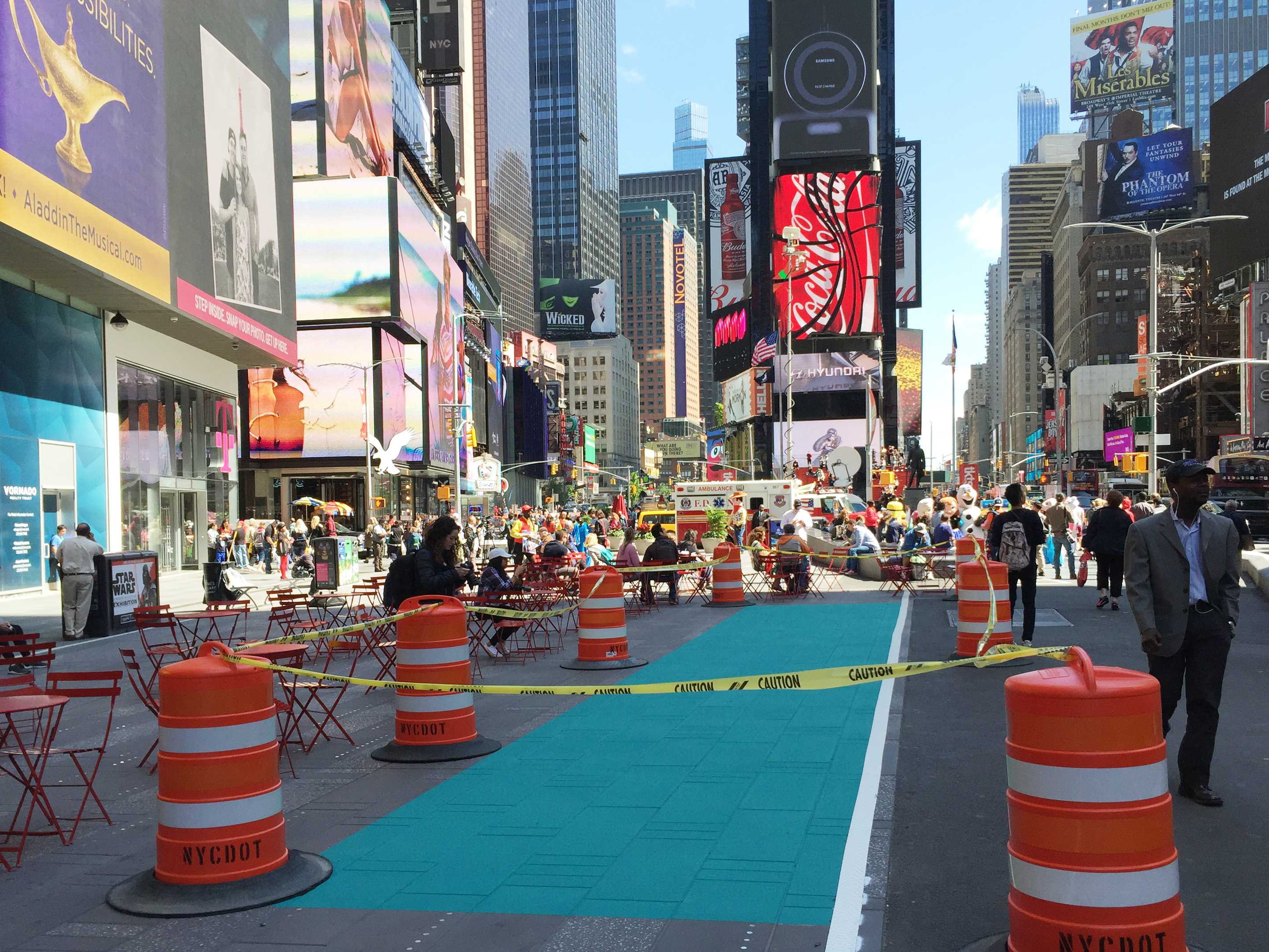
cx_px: 654
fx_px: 1210
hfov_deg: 55.3
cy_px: 533
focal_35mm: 33
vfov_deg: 42.9
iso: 32
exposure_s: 1/648
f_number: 2.2
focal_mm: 4.15
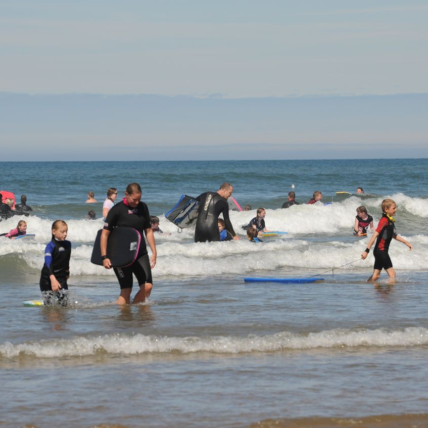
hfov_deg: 6.8
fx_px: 3581
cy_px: 214
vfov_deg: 6.8
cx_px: 206
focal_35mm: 256
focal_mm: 200
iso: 200
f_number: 10
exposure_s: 1/640
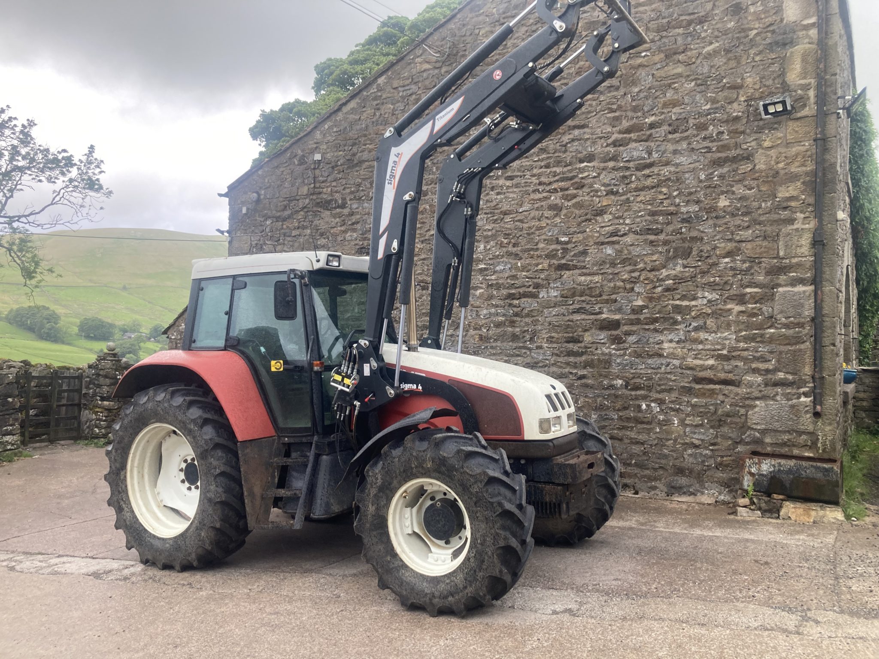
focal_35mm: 28
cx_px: 440
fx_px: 711
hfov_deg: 63.4
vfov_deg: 49.7
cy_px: 330
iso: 64
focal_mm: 3.99
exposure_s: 1/121
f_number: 1.8
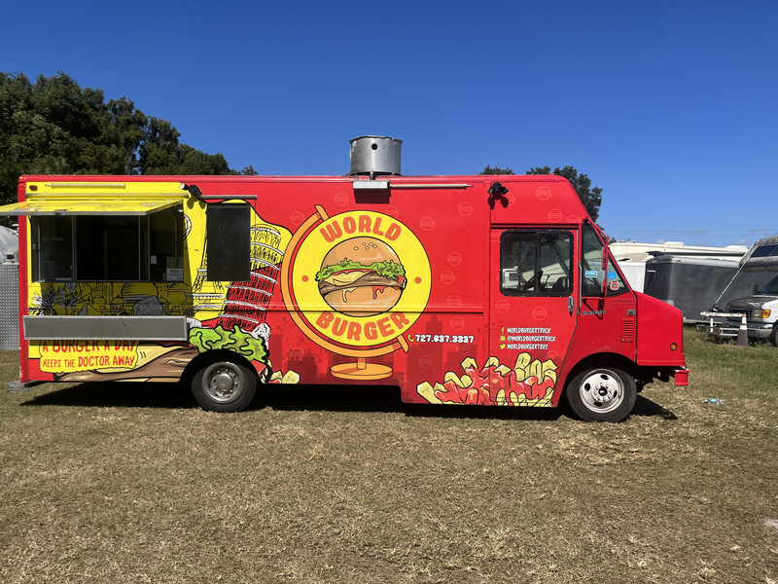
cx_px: 389
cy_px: 292
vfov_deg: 53.1
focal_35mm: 26
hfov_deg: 67.3
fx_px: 584
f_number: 1.6
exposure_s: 1/4854
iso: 50
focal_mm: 5.1
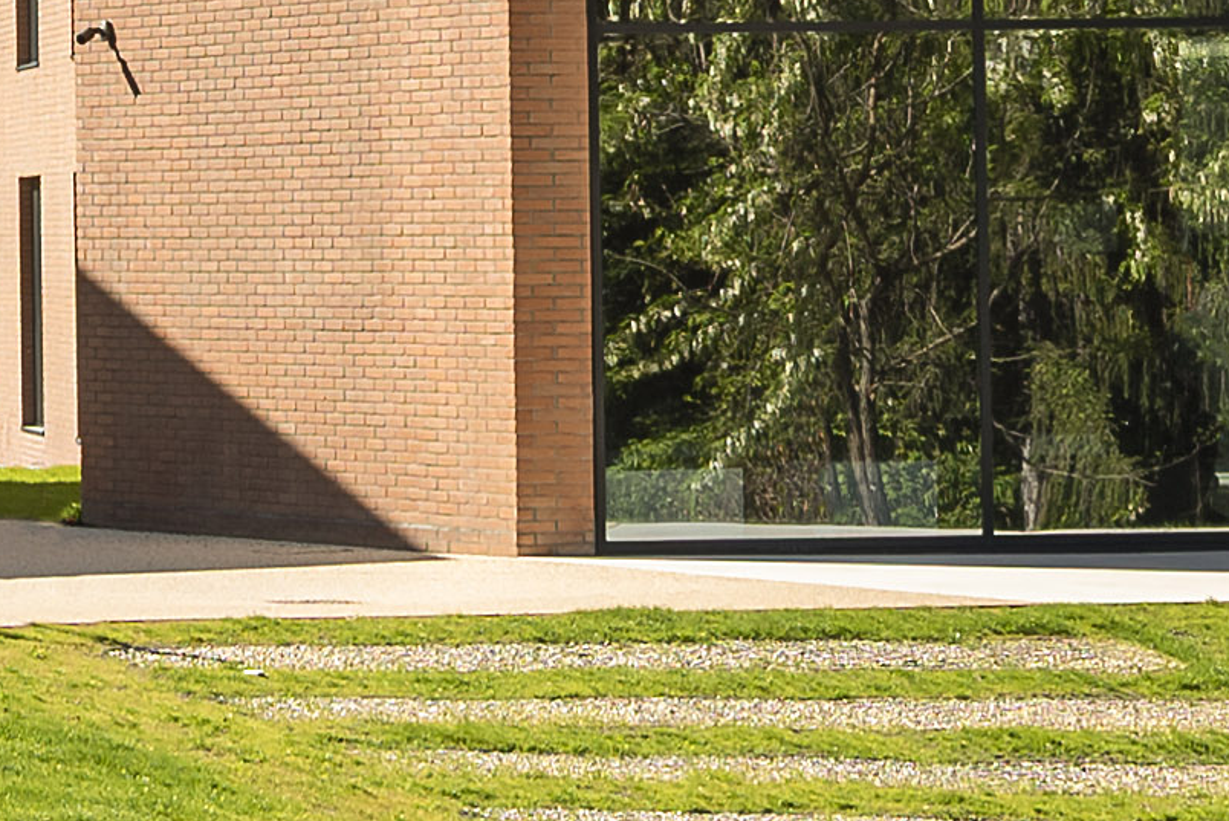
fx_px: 7924
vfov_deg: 5.9
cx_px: -511
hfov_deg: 8.7
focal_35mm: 232
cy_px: 5
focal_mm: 31
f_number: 9
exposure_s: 1/125
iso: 100
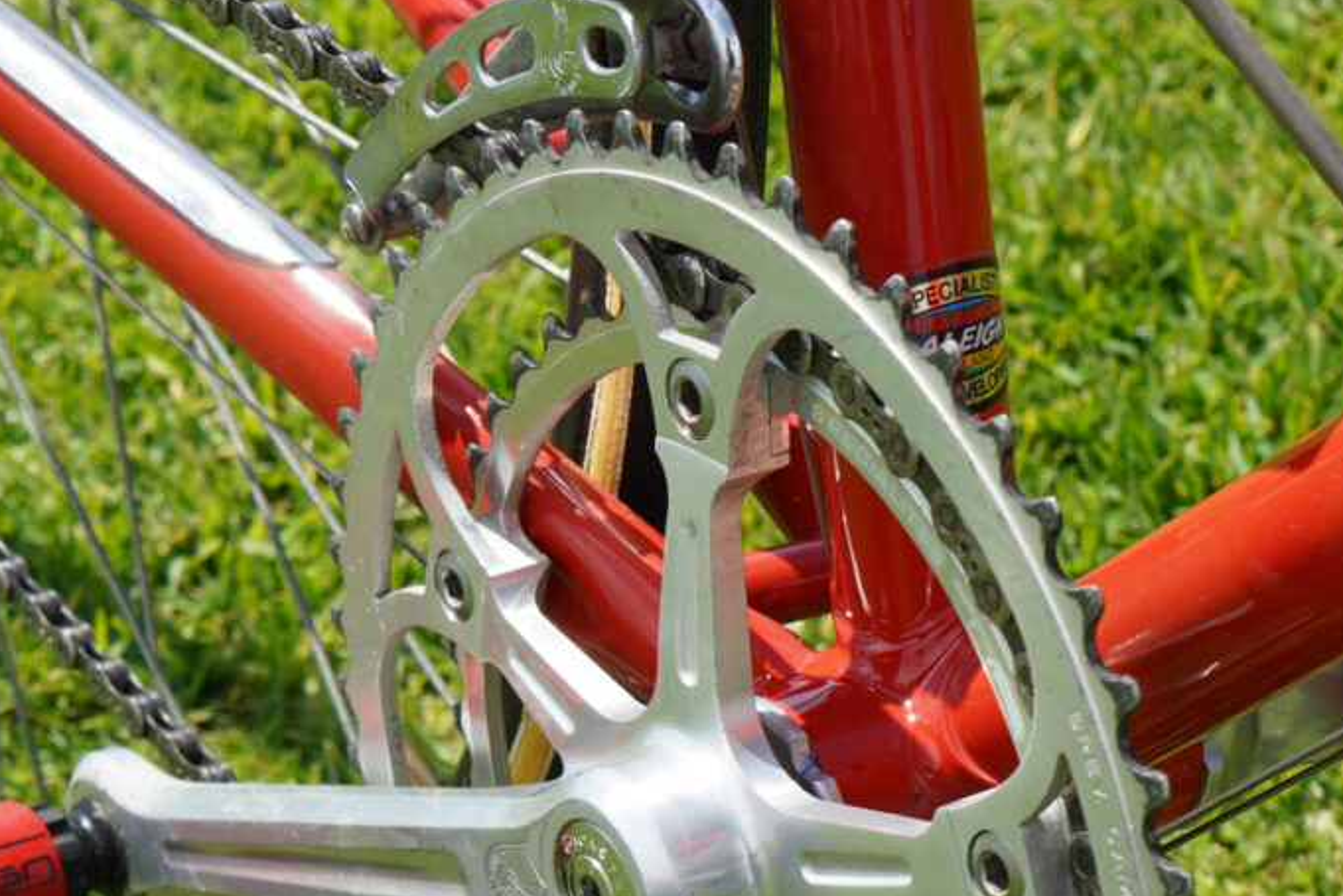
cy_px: 946
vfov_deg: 12.5
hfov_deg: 18.9
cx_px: 521
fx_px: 4029
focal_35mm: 108
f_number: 11
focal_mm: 46
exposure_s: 1/200
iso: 200
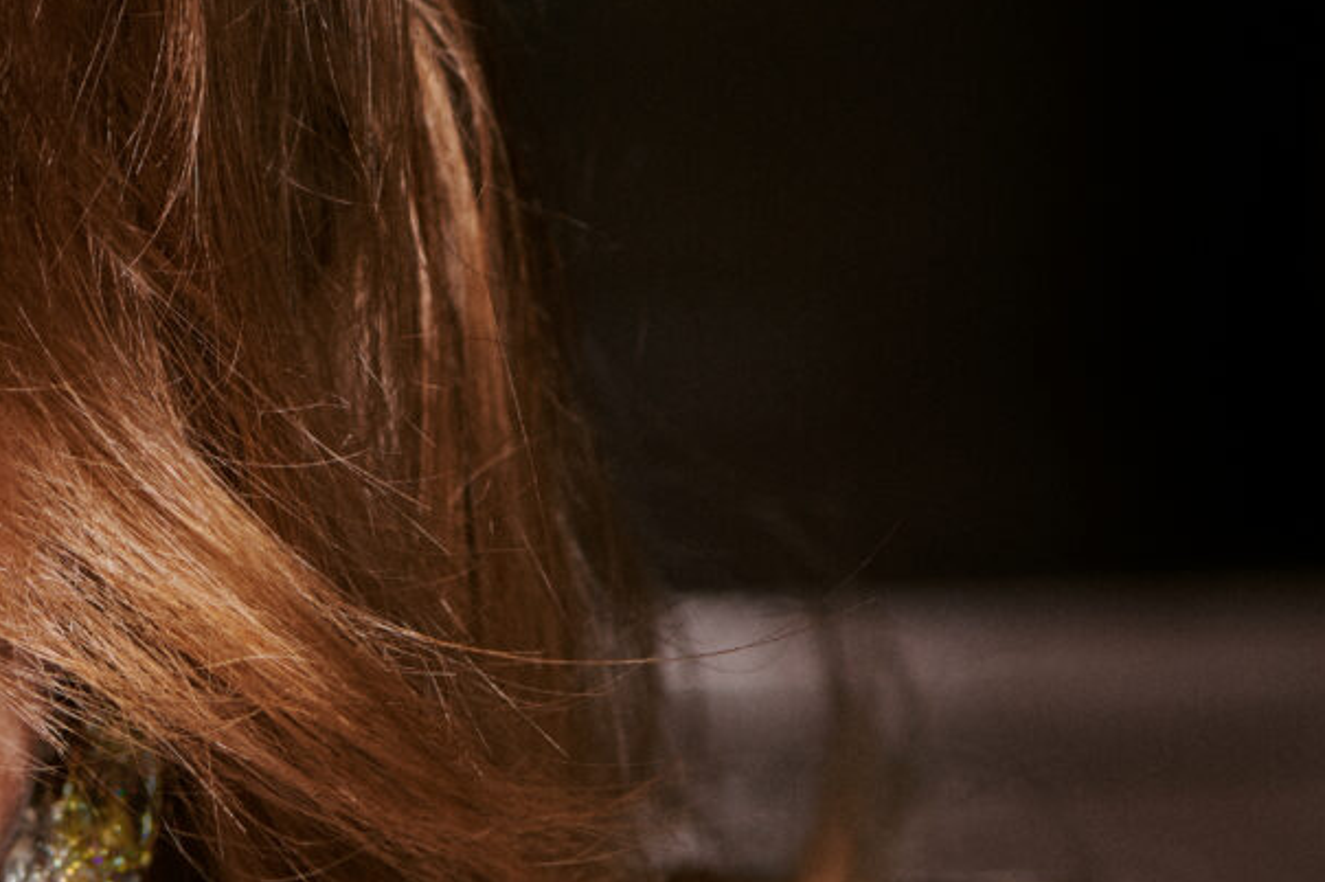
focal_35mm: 334
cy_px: 1115
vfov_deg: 4.1
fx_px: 12286
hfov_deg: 6.2
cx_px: 86
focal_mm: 105
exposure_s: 1/250
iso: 200
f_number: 8
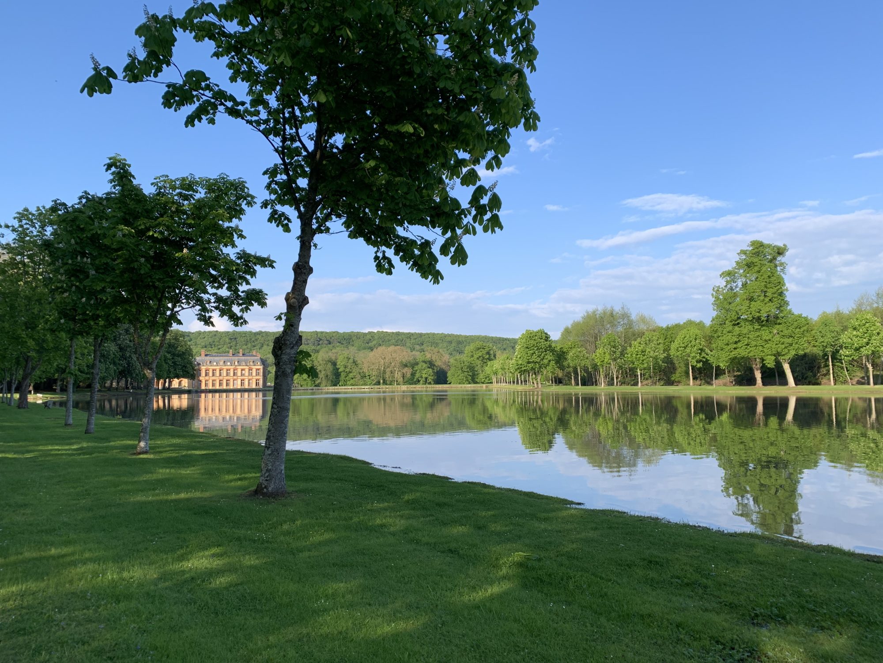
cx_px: 442
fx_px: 663
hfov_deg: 67.3
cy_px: 332
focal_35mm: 26
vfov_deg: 53.1
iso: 25
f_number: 1.8
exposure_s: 1/1149
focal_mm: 4.25
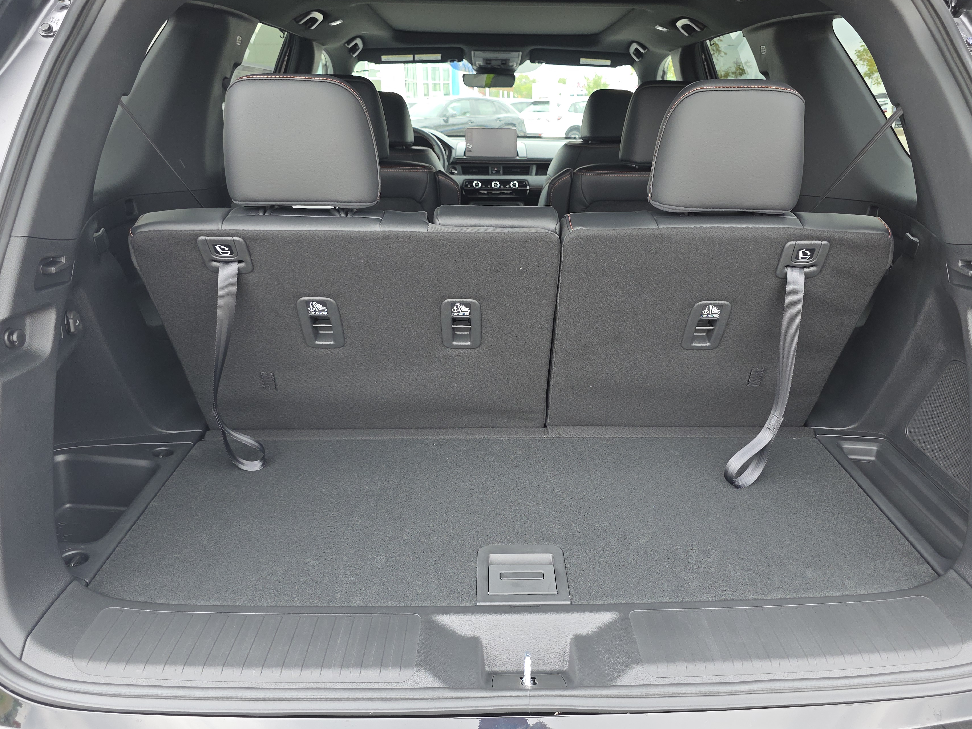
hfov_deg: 65.3
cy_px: 356
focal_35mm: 27
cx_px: 515
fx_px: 758
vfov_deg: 51.4
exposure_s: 1/180
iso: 80
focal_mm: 6.3
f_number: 1.7
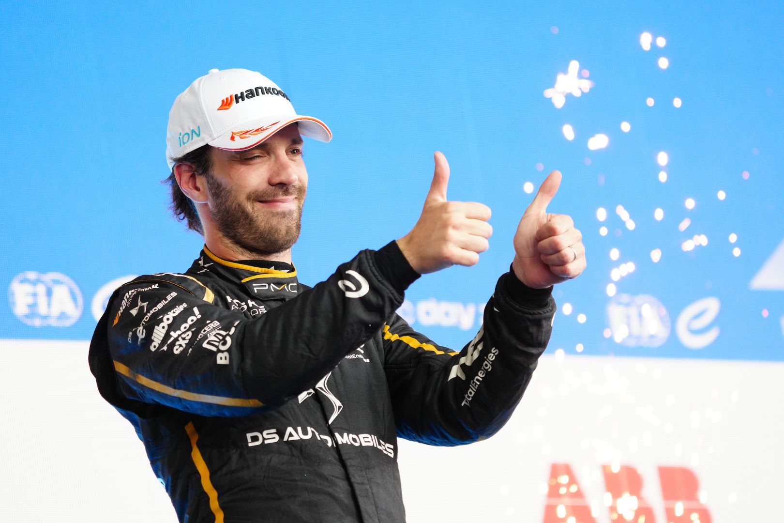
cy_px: 262
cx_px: 392
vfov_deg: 6.6
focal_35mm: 207
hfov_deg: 9.9
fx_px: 4508
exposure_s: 1/320
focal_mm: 207
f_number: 5.6
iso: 1600
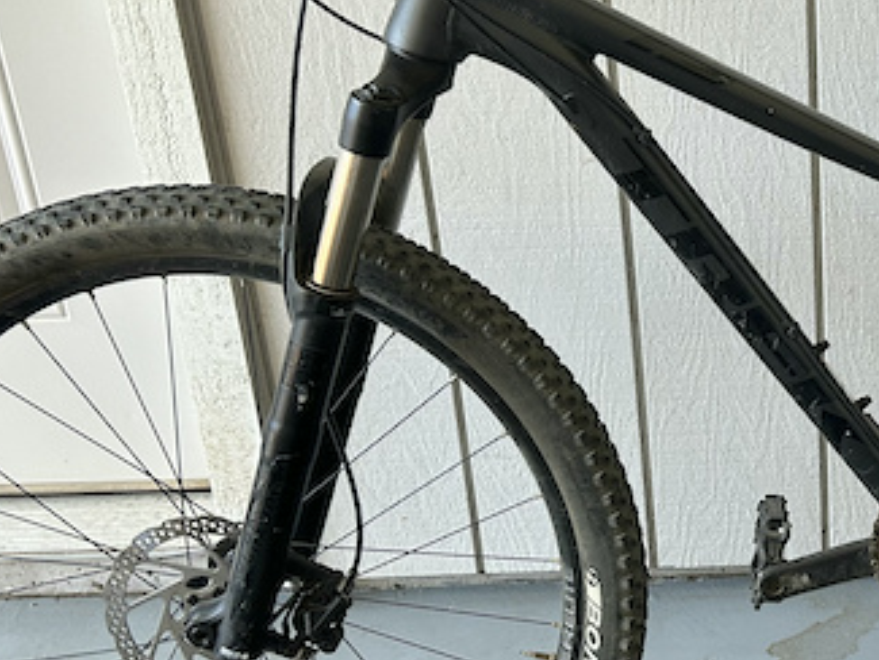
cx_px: 803
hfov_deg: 29.0
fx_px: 1626
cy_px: 325
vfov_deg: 22.9
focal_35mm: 64
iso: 80
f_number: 1.5
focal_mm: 5.7
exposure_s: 1/121
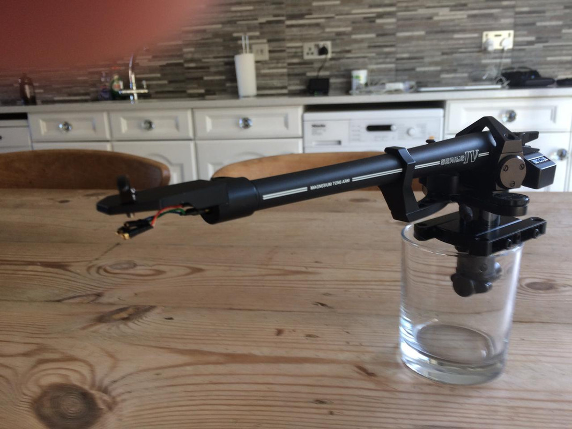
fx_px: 479
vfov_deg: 48.2
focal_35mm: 29
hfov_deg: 61.7
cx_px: 286
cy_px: 214
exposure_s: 1/50
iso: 40
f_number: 2.2
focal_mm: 4.15
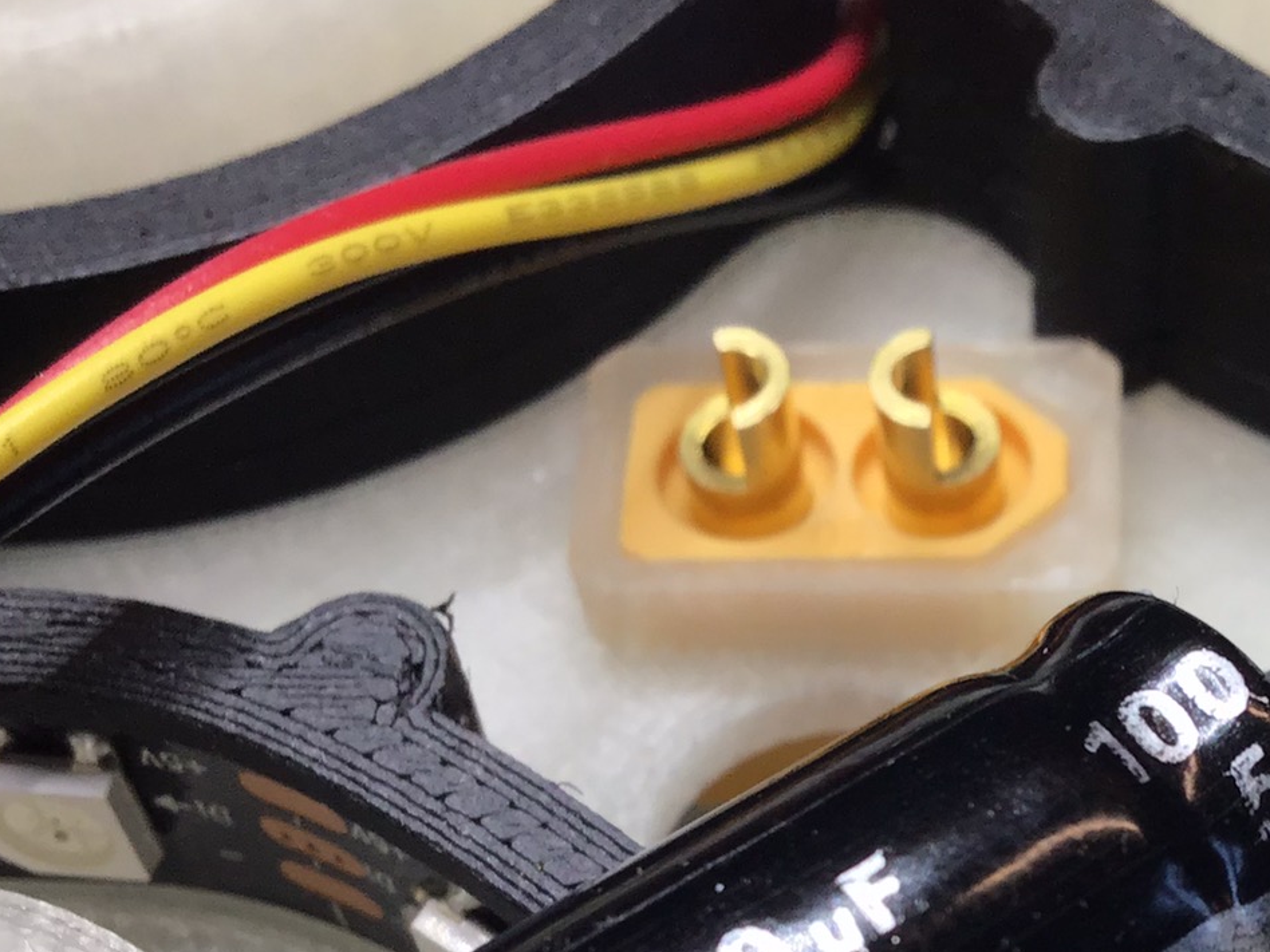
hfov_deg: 28.5
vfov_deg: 21.3
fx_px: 2458
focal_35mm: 67
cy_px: 917
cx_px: 973
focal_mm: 3.3
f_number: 2.4
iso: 32
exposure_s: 1/100
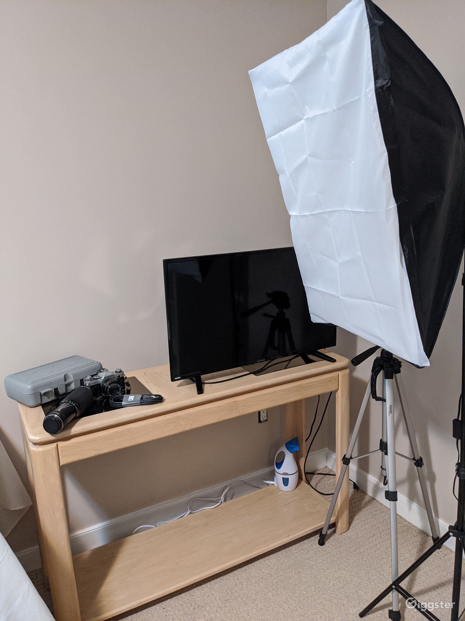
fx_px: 484
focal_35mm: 27
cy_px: 310
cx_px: 232
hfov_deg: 51.4
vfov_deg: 65.3
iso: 541
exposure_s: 1/24
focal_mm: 4.38
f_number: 1.73
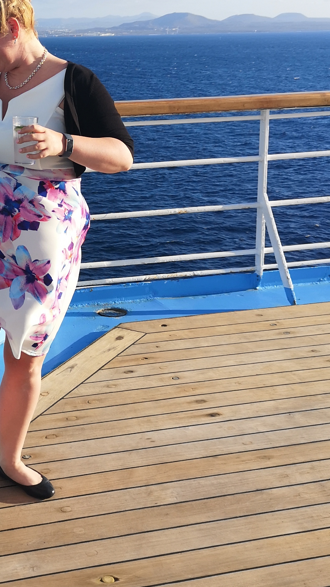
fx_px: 887
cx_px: 6
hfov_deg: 20.5
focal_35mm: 57
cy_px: 175
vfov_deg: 36.1
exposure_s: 1/1418
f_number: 1.8
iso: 50
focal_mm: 3.95
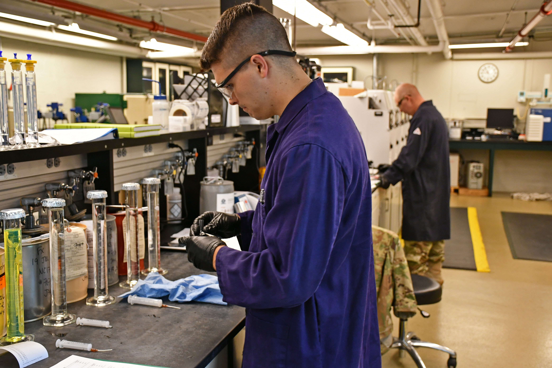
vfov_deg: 33.4
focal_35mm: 40
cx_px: 276
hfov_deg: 48.5
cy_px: 184
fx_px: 613
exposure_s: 1/125
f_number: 4
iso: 1600
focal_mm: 27
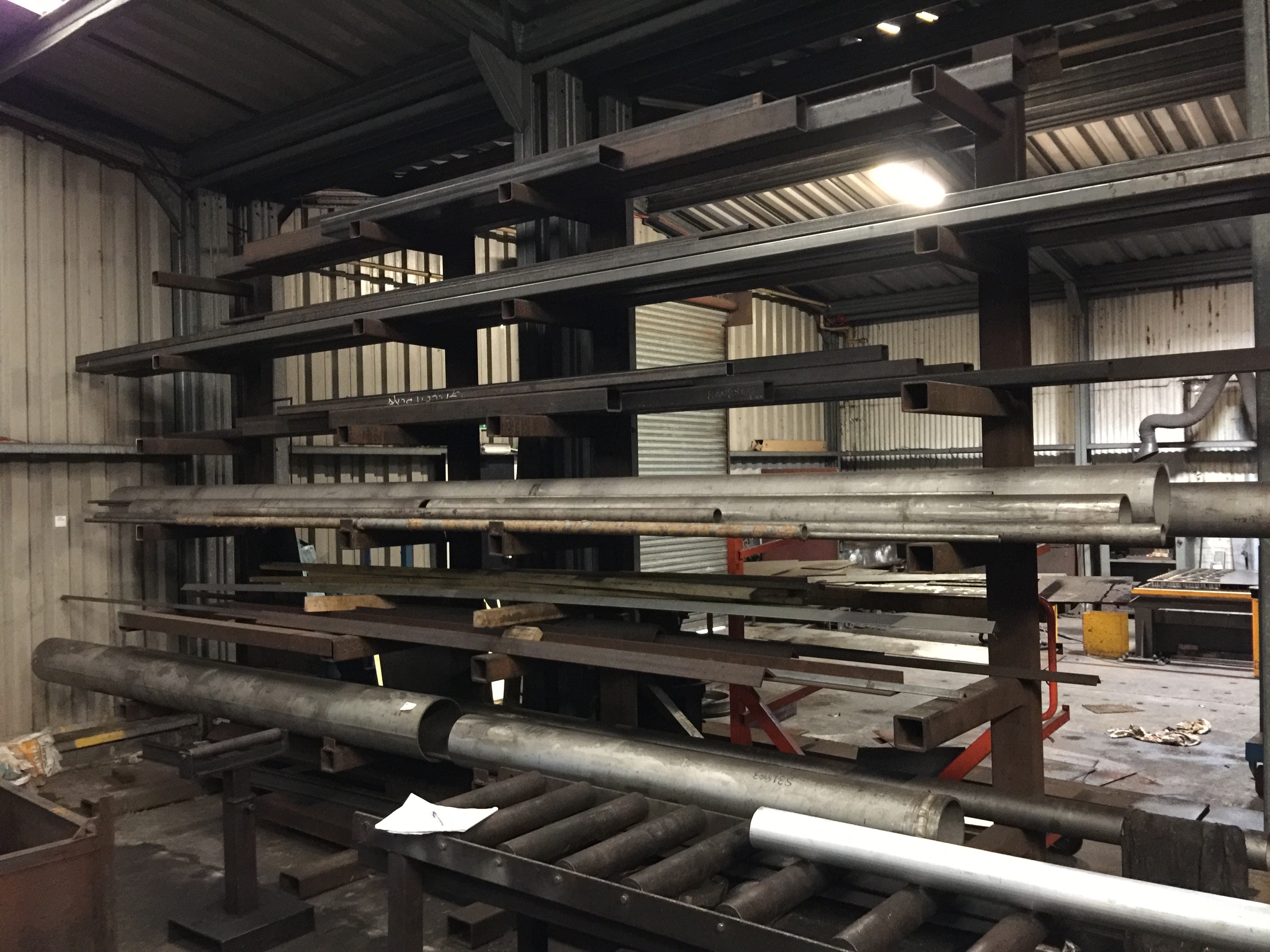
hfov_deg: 61.7
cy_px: 476
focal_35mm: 29
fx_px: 1064
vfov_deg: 48.2
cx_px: 635
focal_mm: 4.15
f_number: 2.2
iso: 200
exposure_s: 1/8
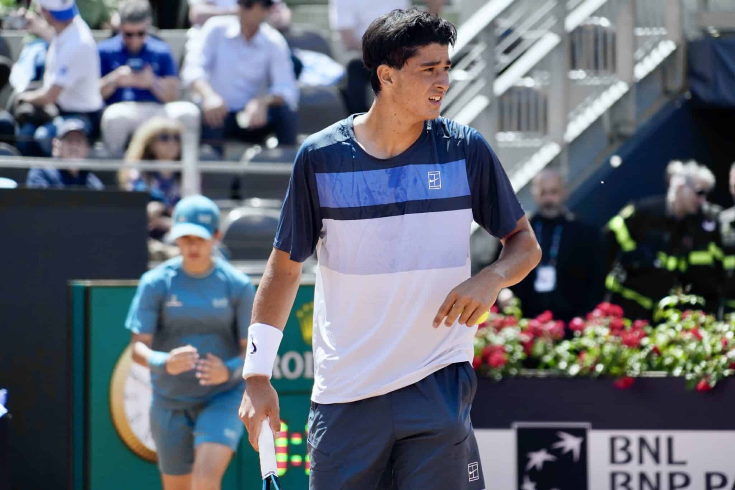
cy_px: 245
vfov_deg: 5.7
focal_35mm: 240
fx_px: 4900
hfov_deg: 8.6
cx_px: 368
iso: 1600
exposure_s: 1/3200
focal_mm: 240
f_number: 6.3
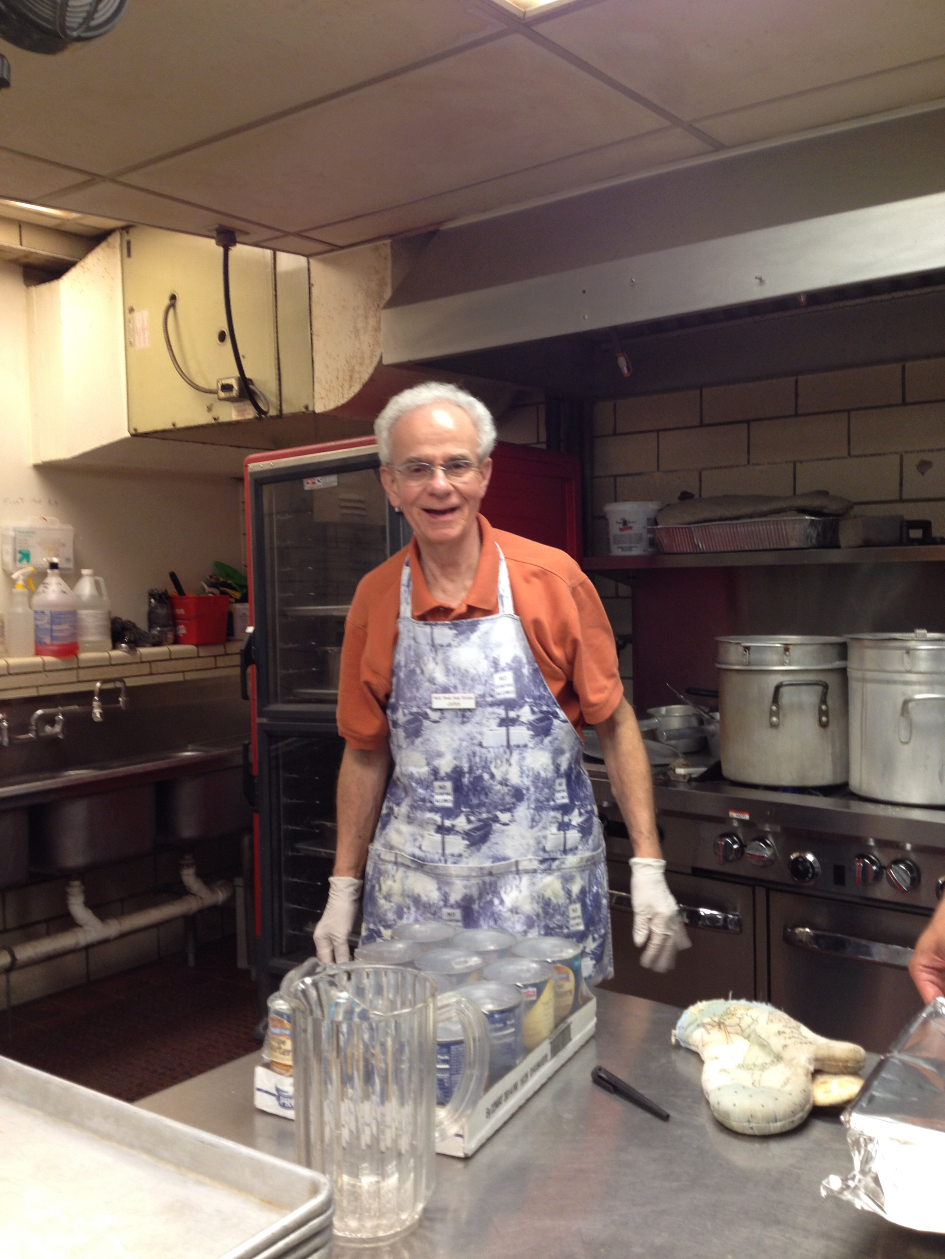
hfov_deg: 40.7
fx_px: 1274
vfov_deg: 52.6
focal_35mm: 35
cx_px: 472
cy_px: 630
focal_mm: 4.28
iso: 80
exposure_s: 1/20
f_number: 2.4
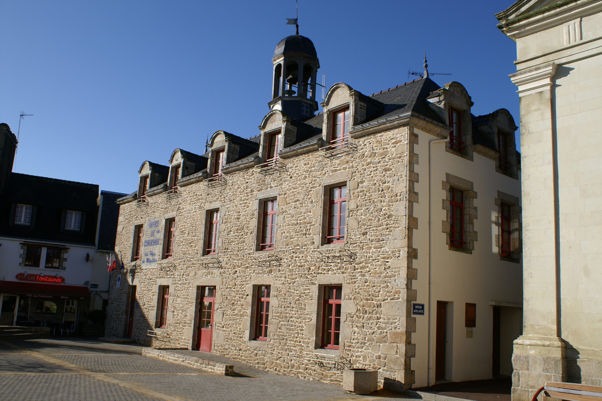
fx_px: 551
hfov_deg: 57.3
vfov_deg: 39.9
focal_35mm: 33
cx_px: 301
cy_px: 200
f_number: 10
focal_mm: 22
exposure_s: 1/320
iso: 100
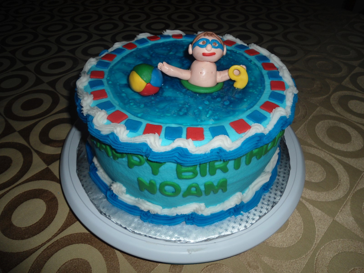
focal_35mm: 26
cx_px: 182
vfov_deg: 53.1
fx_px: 273
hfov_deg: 67.3
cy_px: 136
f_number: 8
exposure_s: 1/30
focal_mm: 4.7
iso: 80
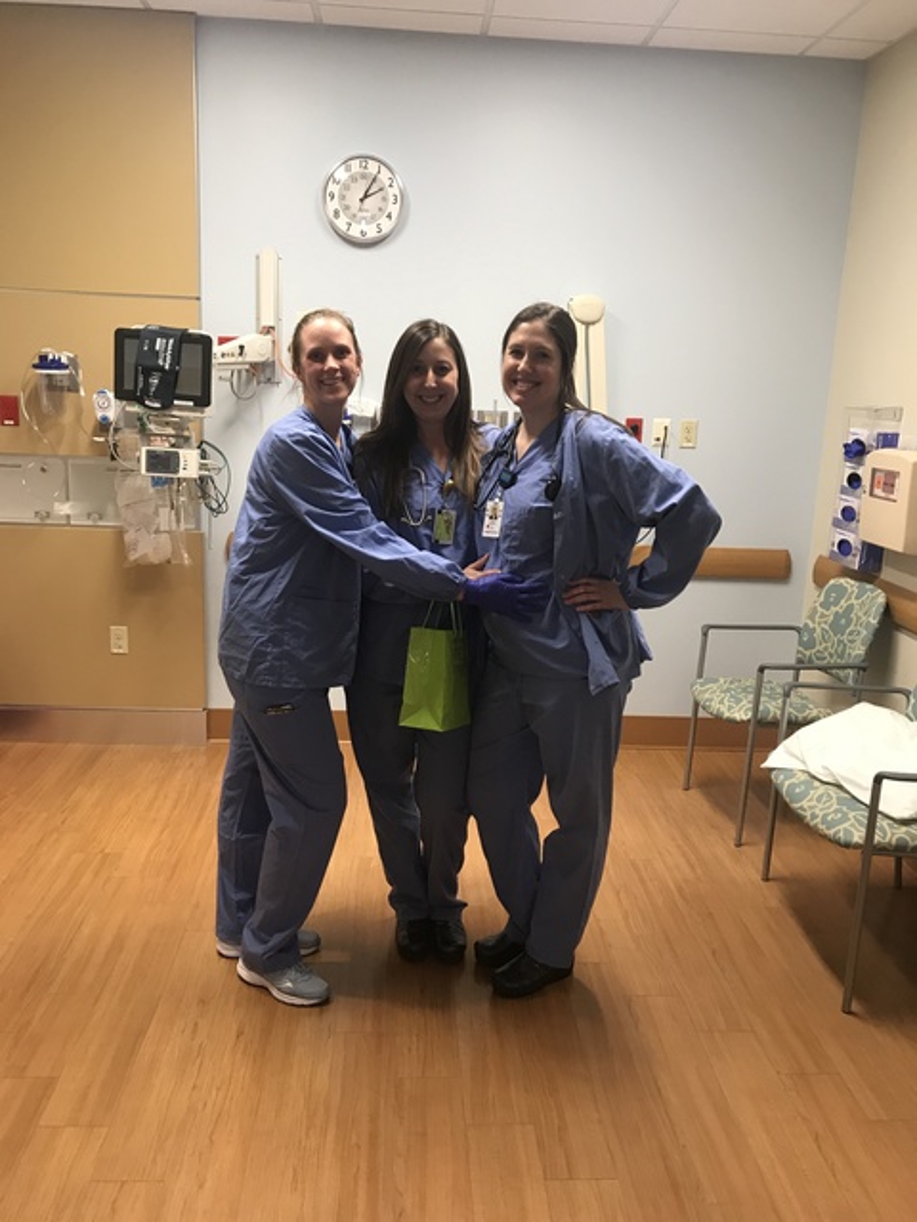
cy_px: 611
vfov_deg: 63.4
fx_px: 989
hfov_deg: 49.7
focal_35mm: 28
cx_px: 458
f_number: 1.8
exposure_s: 1/30
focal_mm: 3.99
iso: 40
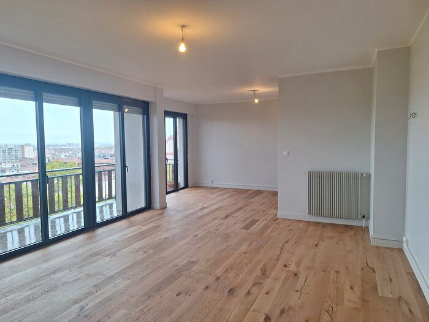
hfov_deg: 73.9
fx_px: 285
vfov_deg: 58.9
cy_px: 161
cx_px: 214
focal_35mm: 23
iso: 50
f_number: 1.8
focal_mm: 5.54
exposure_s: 1/100
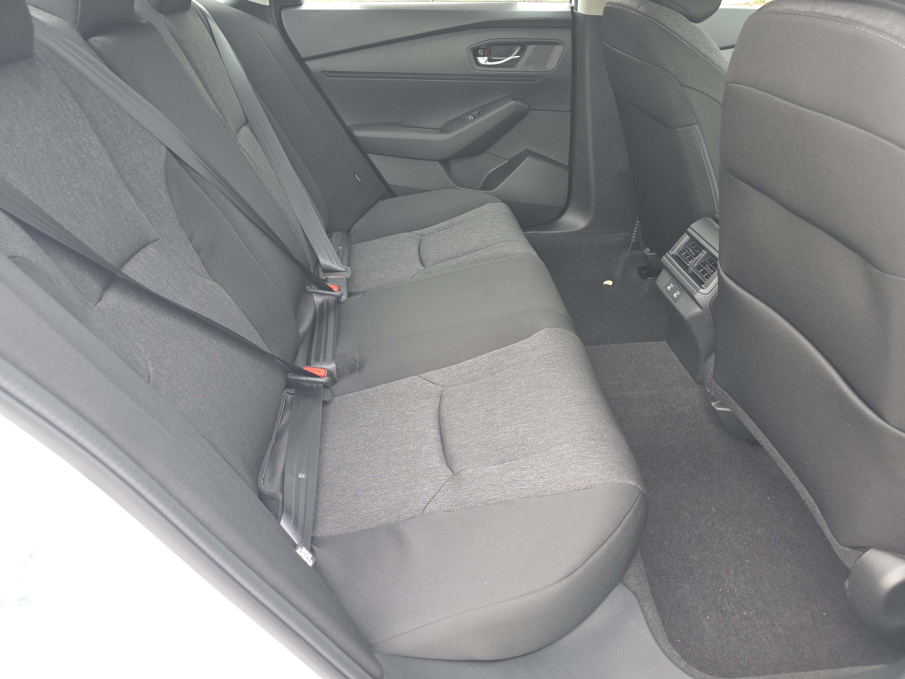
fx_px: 601
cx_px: 452
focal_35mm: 23
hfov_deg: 73.9
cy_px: 340
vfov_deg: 58.9
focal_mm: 6.3
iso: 250
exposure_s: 1/180
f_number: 1.7
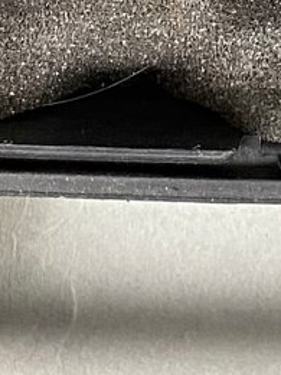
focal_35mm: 200
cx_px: 252
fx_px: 2165
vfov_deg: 8.2
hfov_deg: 7.4
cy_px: -800
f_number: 1.8
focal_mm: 4.25
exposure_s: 1/60
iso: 200
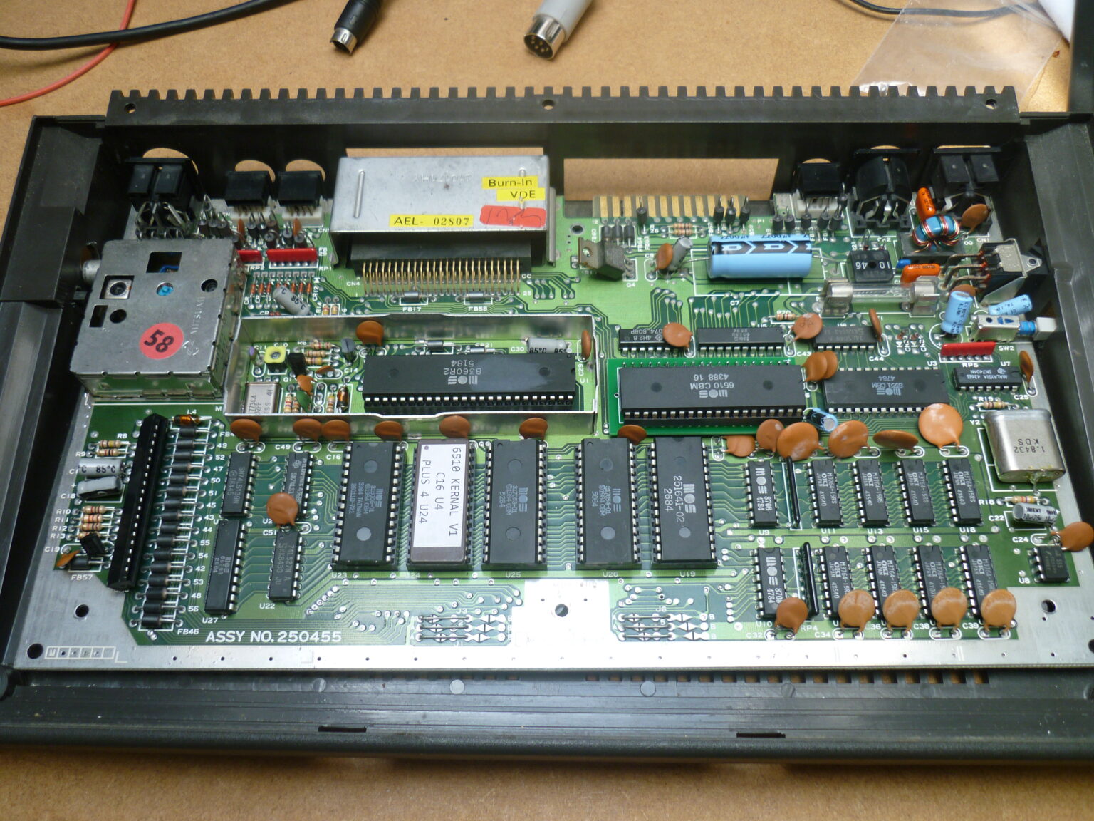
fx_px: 980
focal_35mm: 31
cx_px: 547
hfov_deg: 58.4
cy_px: 410
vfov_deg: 45.4
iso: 80
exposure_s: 1/60
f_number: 2.8
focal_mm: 5.5
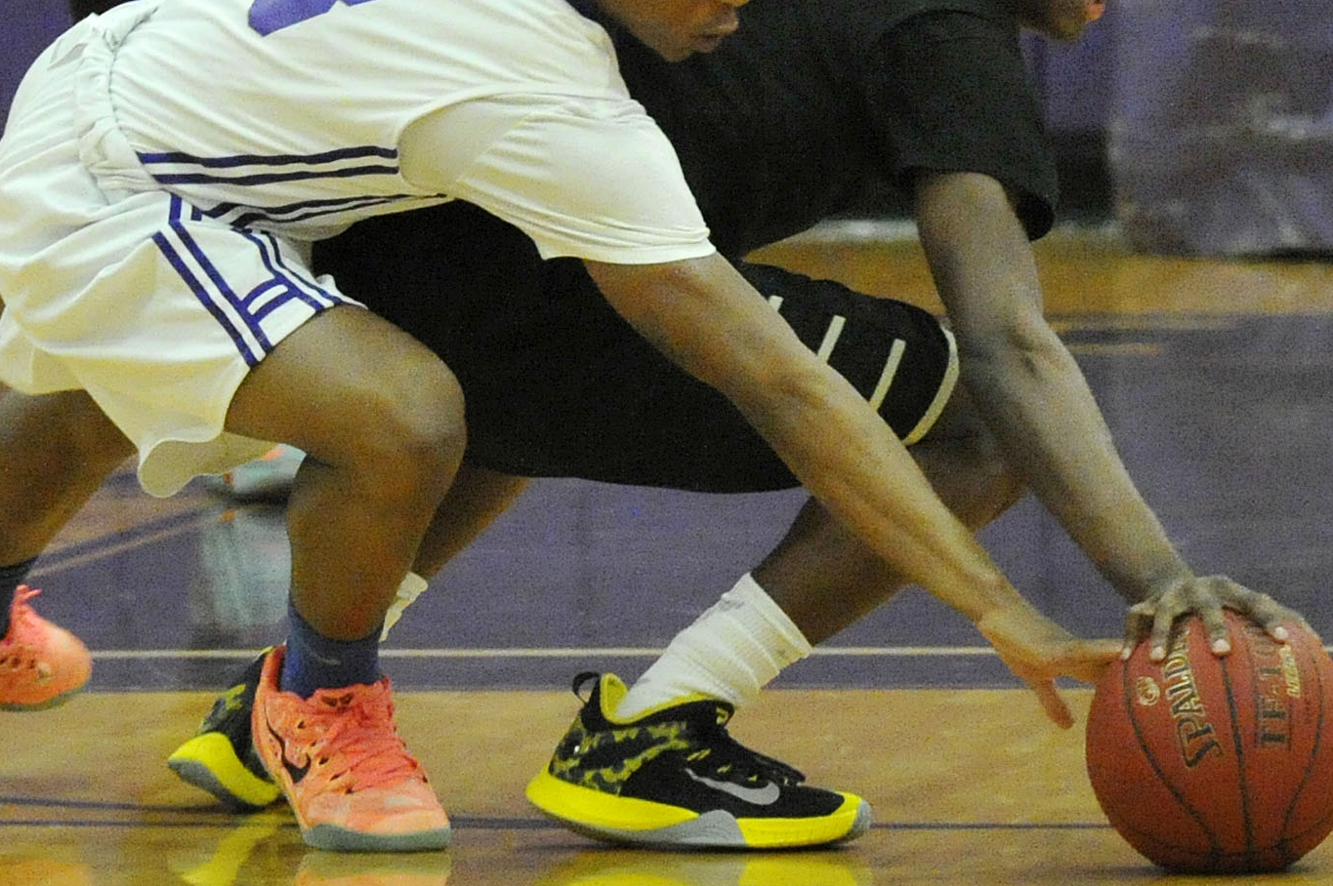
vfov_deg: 4.7
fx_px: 10841
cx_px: 636
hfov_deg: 7.0
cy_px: 261
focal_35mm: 293
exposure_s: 1/400
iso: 12800
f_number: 4
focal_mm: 200
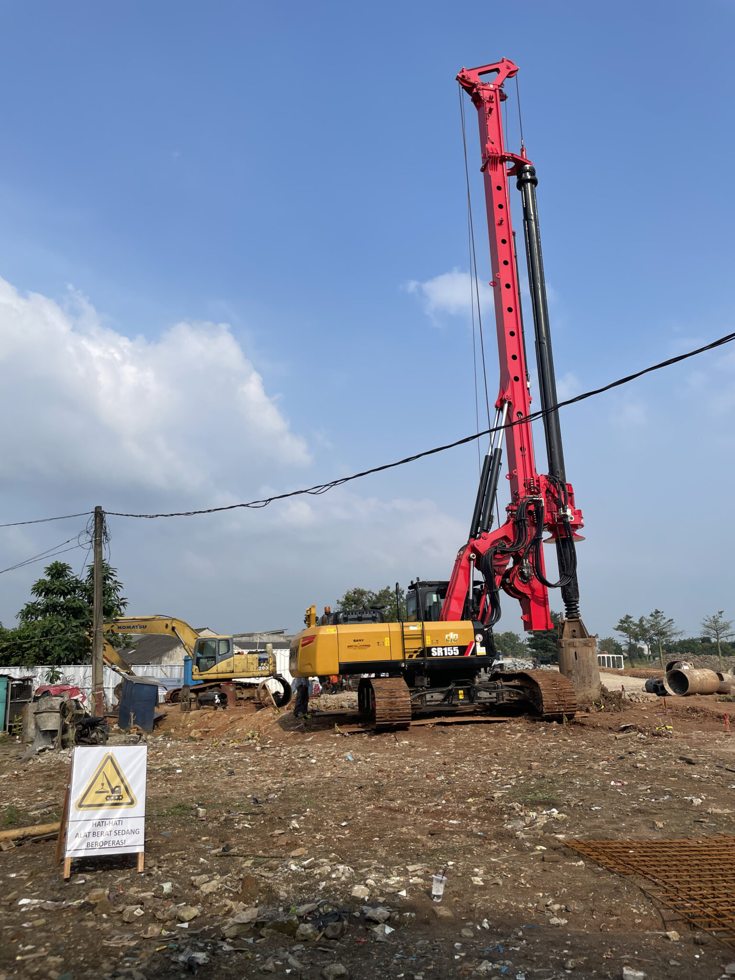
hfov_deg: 53.1
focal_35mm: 26
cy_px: 490
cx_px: 368
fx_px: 736
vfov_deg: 67.3
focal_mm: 4.2
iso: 32
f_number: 1.6
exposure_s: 1/4464
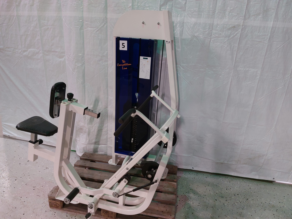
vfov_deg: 56.8
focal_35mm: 24
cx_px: 146
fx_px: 202
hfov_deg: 71.6
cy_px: 110
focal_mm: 5.23
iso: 500
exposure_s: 1/40
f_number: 1.8
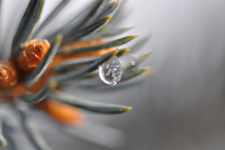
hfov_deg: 13.1
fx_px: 983
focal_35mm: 158
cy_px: 75
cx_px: 112
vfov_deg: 8.7
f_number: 4.2
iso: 800
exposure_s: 1/2000
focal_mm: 105
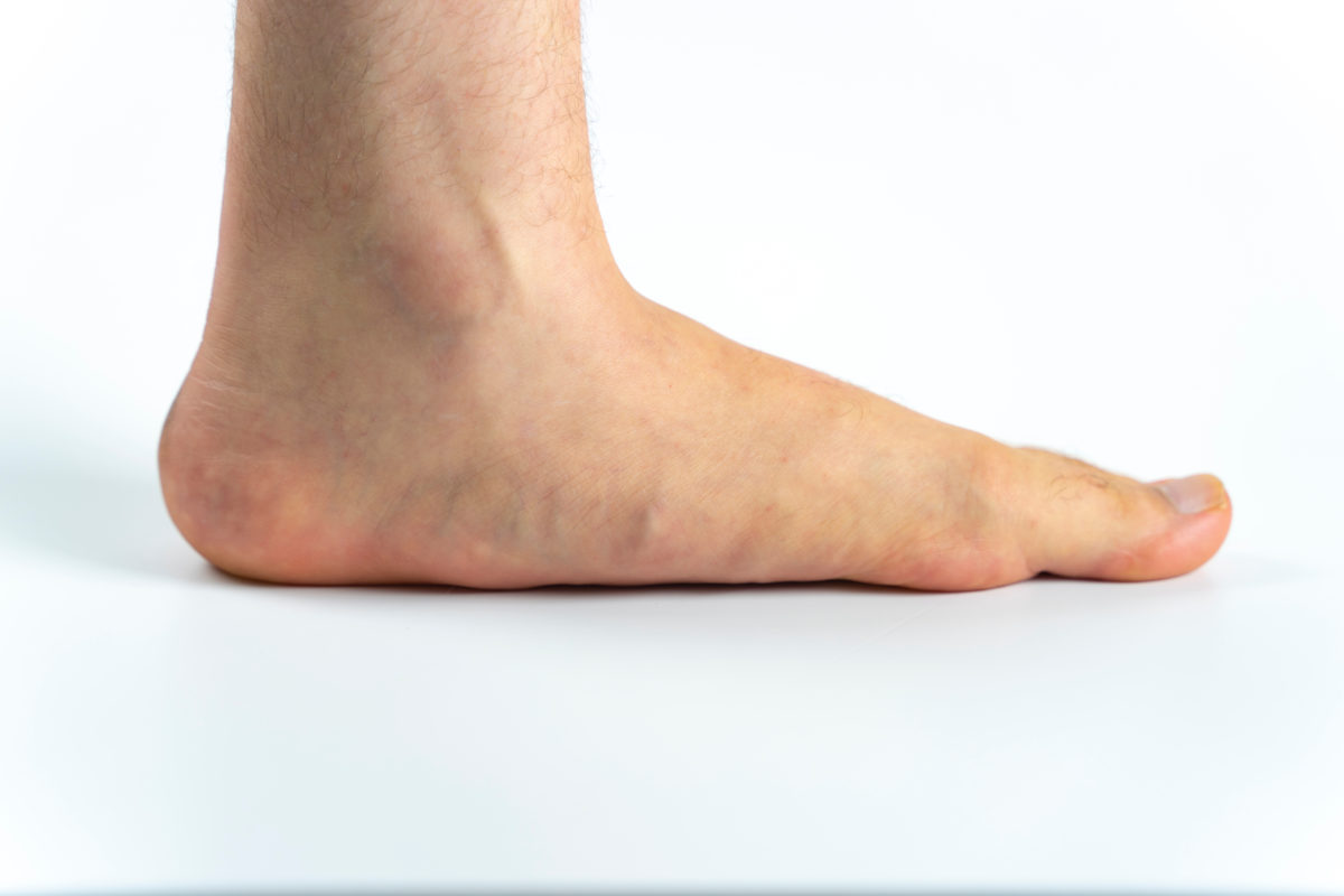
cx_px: 672
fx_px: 2650
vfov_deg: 19.2
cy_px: 448
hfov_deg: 28.5
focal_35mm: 71
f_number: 2.8
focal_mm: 71
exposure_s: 1/60
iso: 50
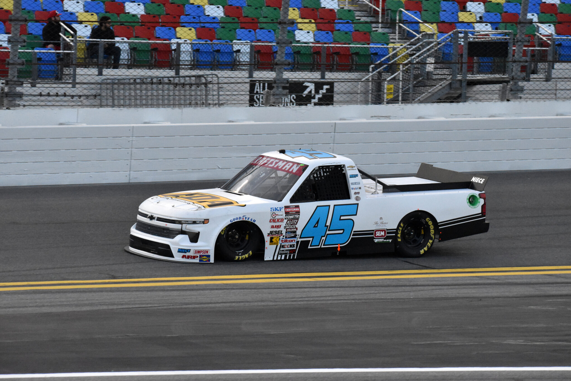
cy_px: 190
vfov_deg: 9.0
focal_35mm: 153
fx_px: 2426
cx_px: 286
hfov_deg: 13.4
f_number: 6.3
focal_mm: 102
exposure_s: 1/4000
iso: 5000
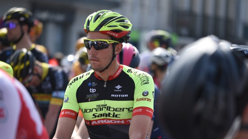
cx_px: 124
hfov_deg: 12.0
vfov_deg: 6.8
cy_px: 78
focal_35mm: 179
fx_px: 1177
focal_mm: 170
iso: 800
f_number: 4
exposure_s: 1/3200
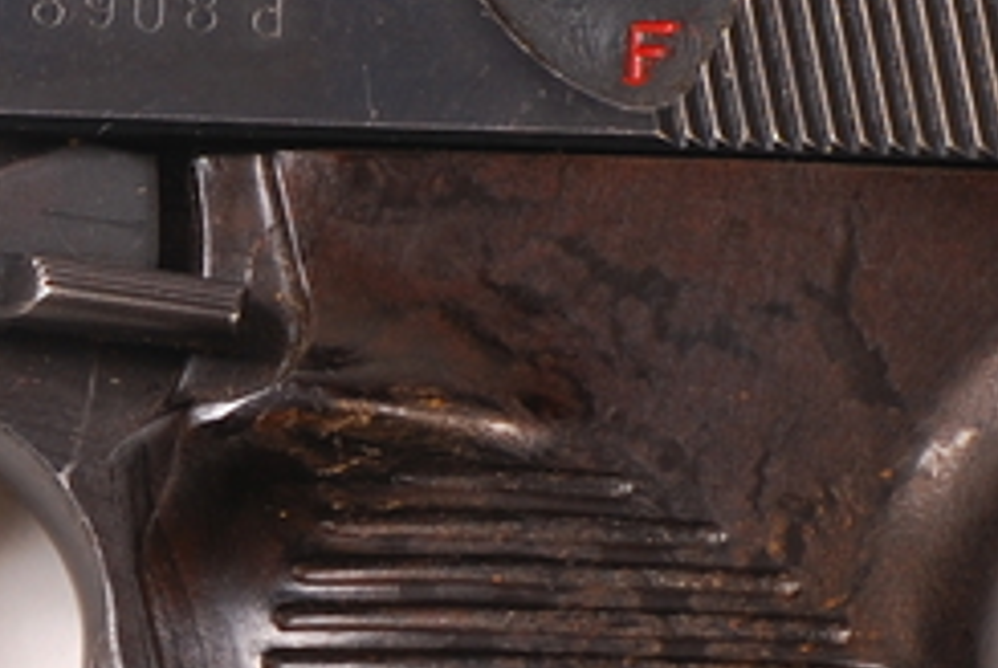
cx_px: -525
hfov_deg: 4.0
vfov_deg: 2.7
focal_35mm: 514
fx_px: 14266
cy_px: 878
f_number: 11
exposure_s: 1/60
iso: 100
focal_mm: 70
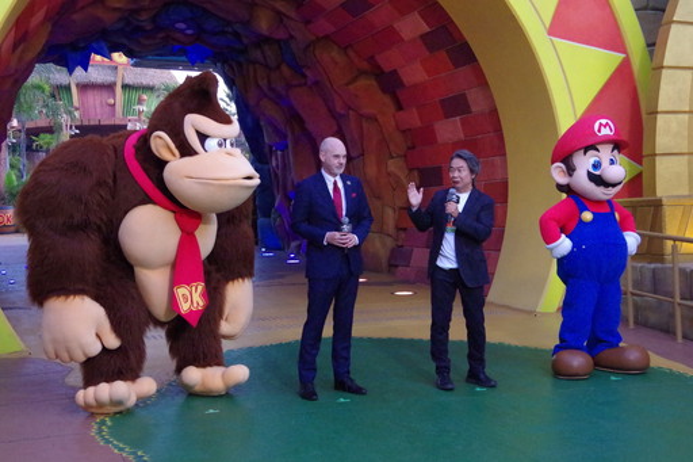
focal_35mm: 54
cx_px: 346
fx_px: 1039
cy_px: 231
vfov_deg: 25.0
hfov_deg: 36.9
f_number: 6.3
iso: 6400
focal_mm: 36
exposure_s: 1/250
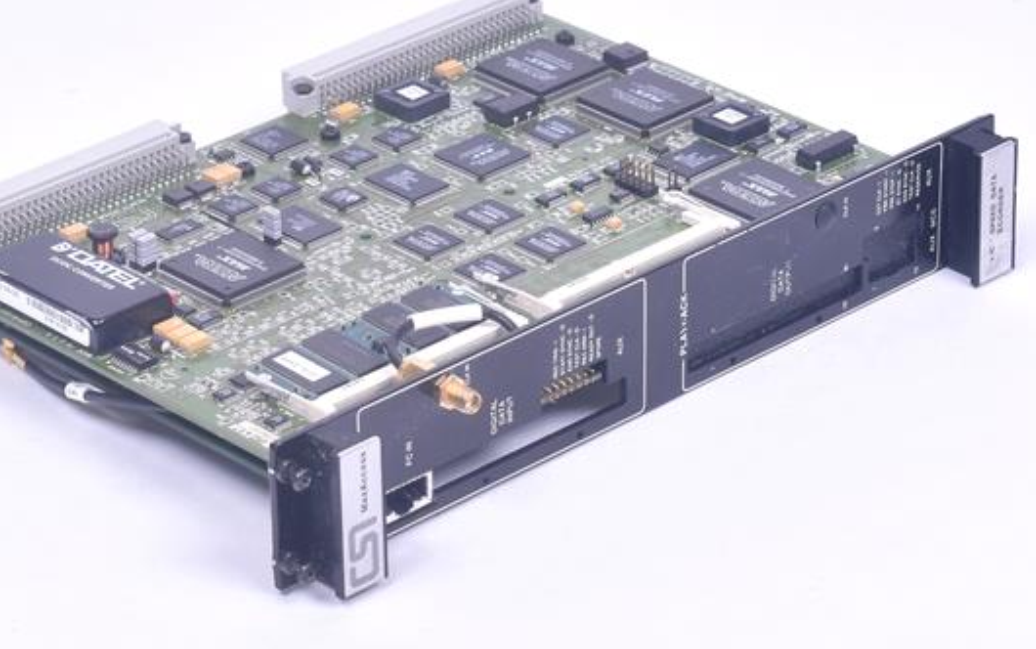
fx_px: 2345
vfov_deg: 15.8
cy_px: 291
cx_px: 457
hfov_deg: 24.9
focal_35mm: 83
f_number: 11
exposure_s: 1/200
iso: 200
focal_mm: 48
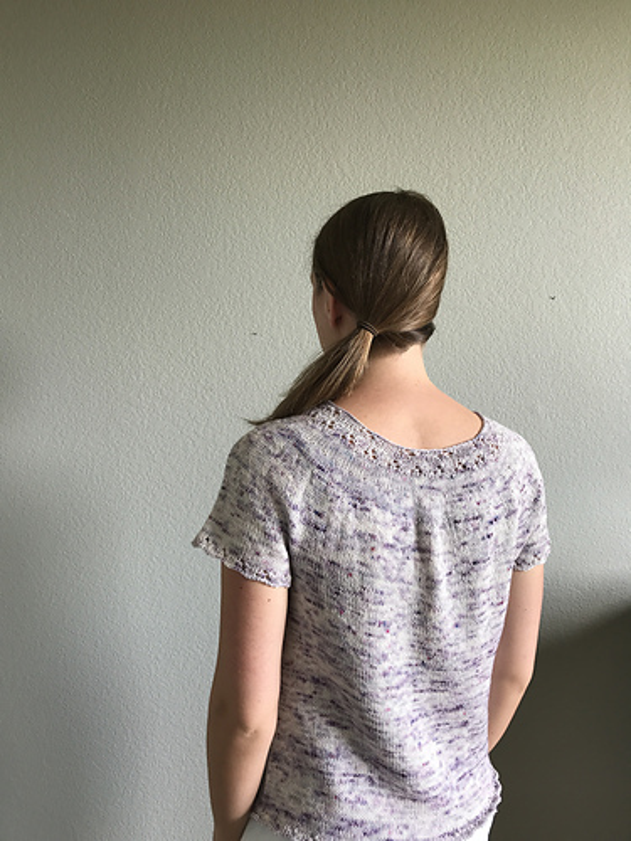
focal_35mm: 28
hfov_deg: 49.7
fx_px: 681
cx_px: 316
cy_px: 420
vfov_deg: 63.4
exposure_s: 1/60
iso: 25
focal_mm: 3.99
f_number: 1.8
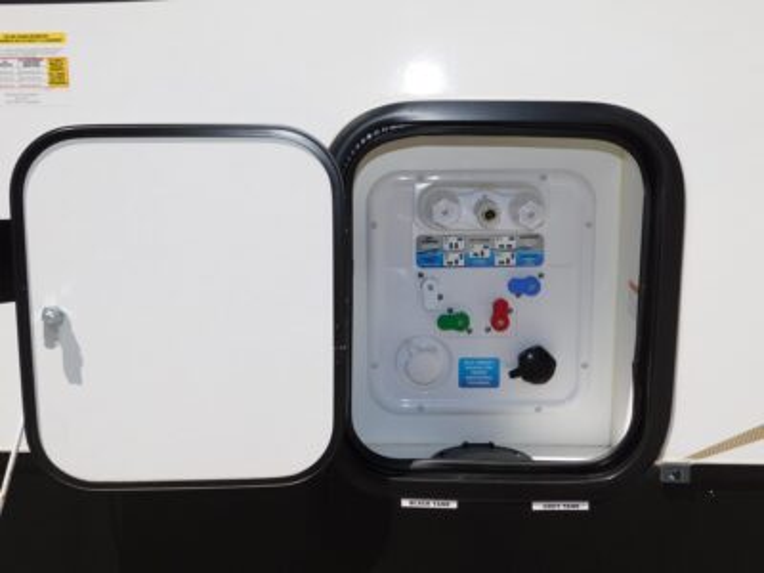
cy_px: 286
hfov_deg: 46.8
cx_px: 382
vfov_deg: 36.0
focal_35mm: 40
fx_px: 883
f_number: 3.6
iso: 125
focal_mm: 7.1
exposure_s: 1/1250
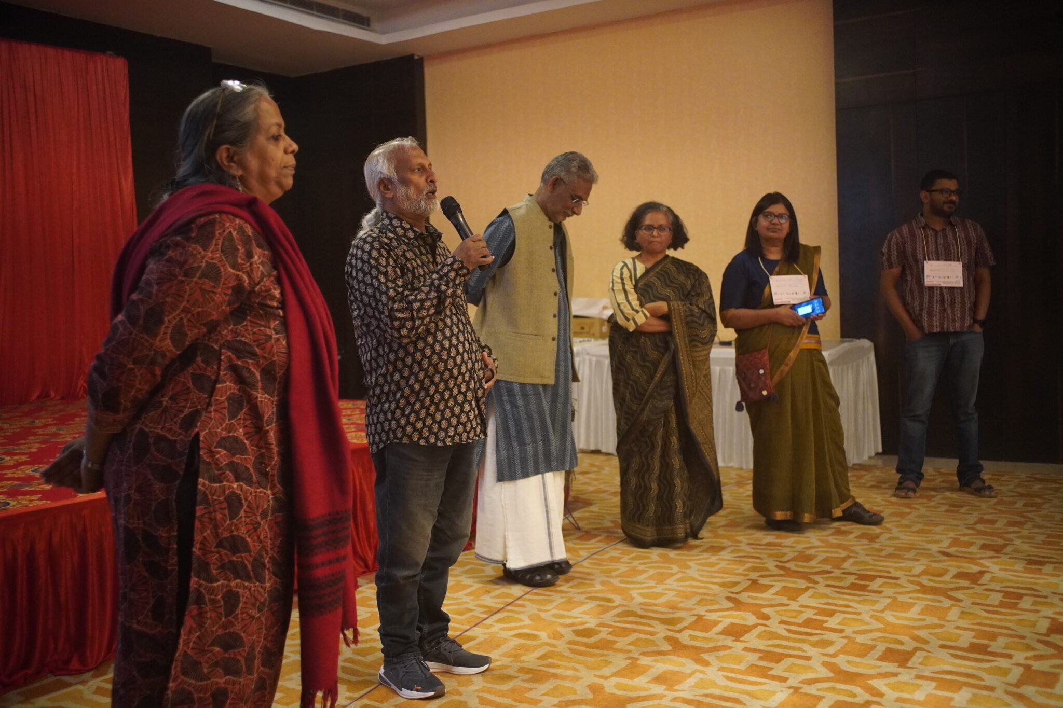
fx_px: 1019
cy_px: 354
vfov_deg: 38.4
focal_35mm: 34
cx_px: 532
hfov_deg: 55.1
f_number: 2
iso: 2500
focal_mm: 23
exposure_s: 1/200
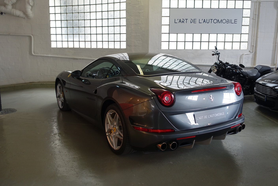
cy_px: 93
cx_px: 139
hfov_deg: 53.1
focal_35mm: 36
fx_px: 278
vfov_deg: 36.9
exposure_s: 1/40
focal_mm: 13.16
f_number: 2.8
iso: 250
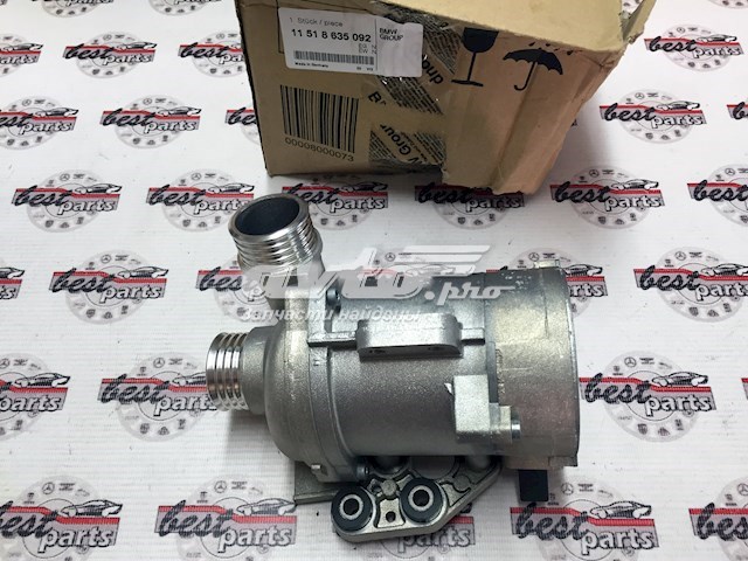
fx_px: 627
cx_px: 374
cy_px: 280
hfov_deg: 61.7
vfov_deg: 48.2
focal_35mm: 29
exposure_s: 1/33
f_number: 2.2
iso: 100
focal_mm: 4.15
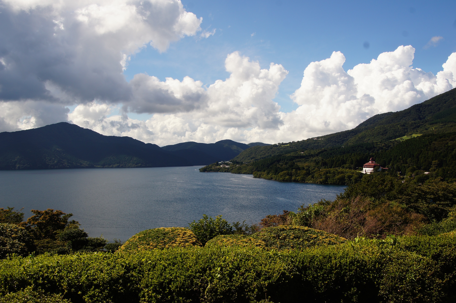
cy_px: 152
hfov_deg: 53.2
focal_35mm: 36
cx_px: 228
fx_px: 455
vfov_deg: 36.8
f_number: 10
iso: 100
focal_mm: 24
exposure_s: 1/200
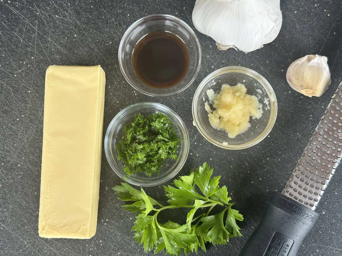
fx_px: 474
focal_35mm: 48
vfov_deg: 30.3
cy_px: 128
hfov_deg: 39.7
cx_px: 171
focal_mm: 6.9
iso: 64
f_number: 1.8
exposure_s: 1/166
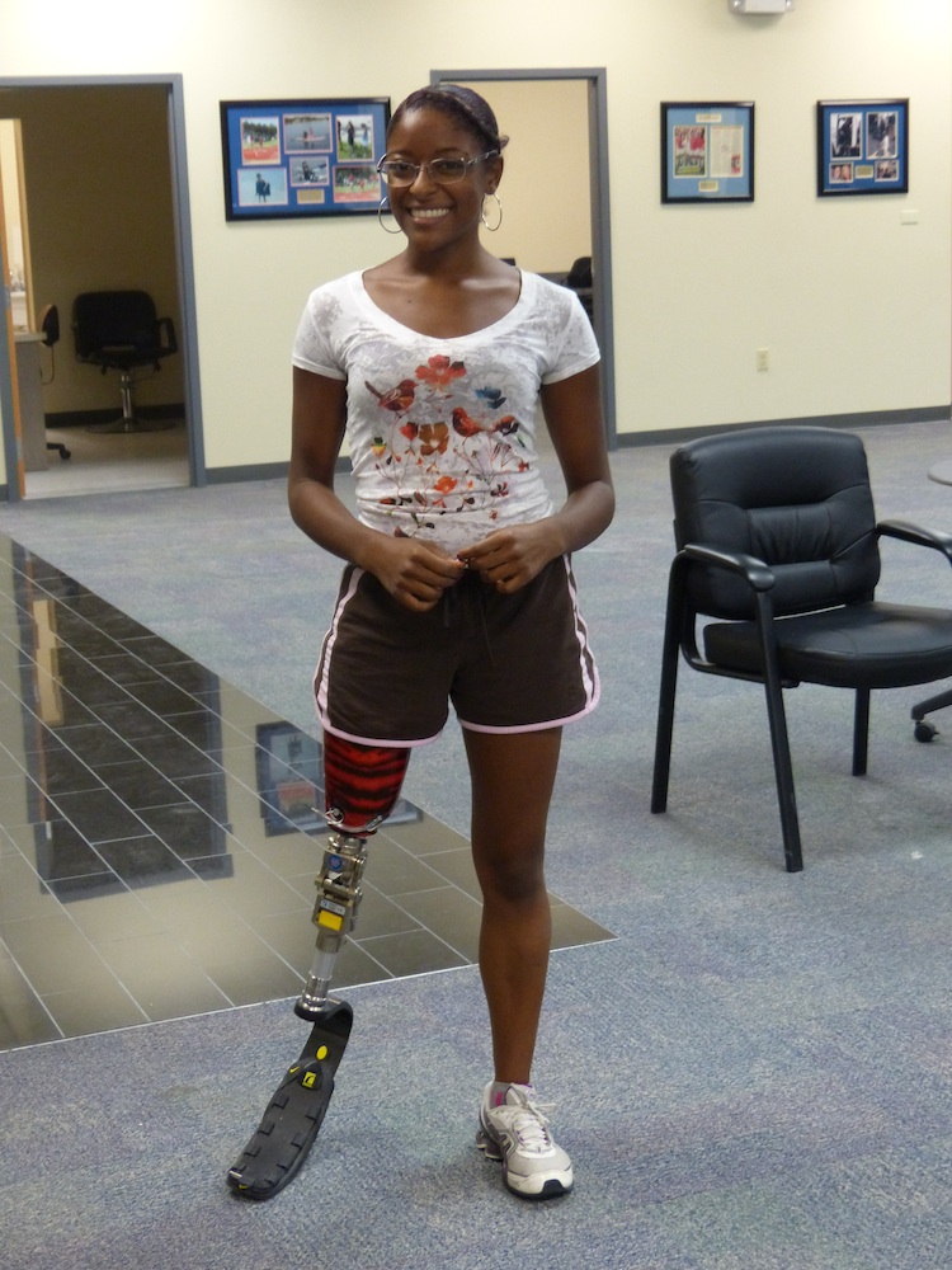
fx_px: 2163
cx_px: 476
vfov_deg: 32.7
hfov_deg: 24.8
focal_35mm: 59
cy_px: 635
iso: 400
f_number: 2.8
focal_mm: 10.5
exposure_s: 1/50
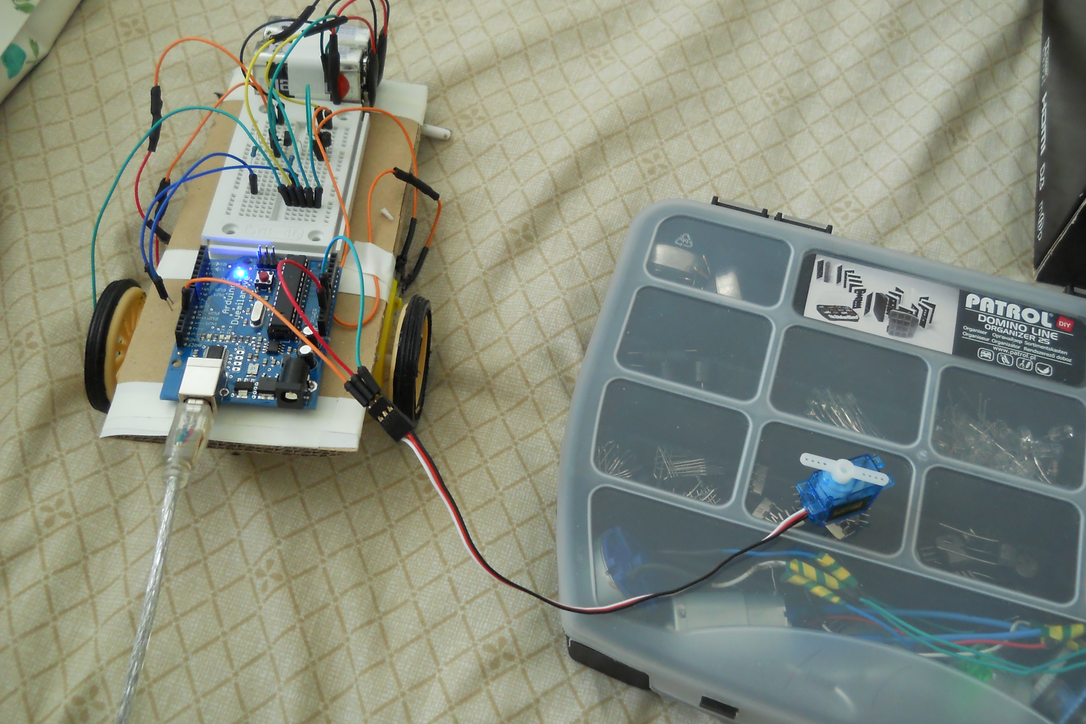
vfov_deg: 31.2
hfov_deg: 45.4
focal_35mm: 43
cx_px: 541
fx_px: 1297
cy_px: 342
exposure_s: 1/30
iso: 200
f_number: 3.1
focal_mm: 6.72
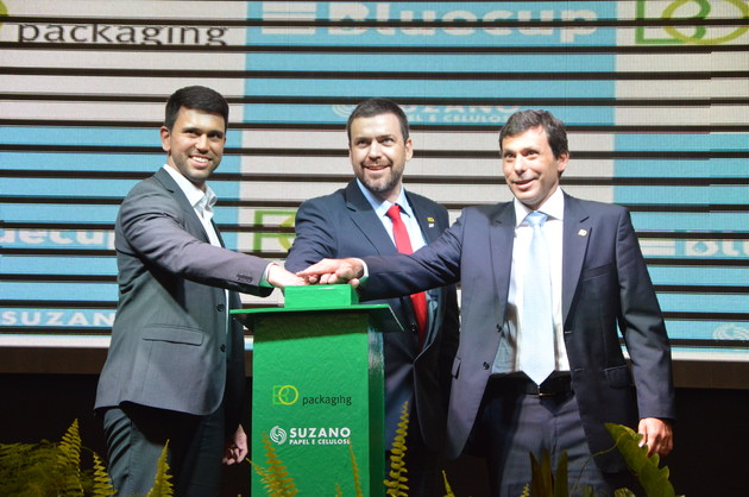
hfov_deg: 21.9
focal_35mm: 93
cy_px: 248
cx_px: 374
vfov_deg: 14.7
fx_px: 1932
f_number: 4
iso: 1600
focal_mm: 62
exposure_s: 1/500
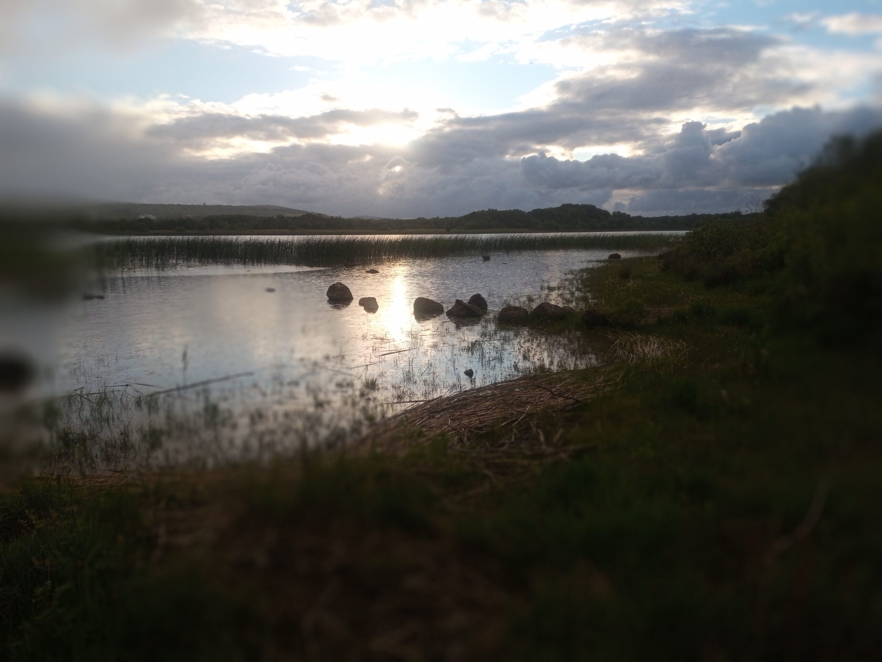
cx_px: 441
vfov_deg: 49.7
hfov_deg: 63.4
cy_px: 331
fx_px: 713
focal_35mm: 28
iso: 110
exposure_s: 1/629
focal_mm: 3.44
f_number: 2
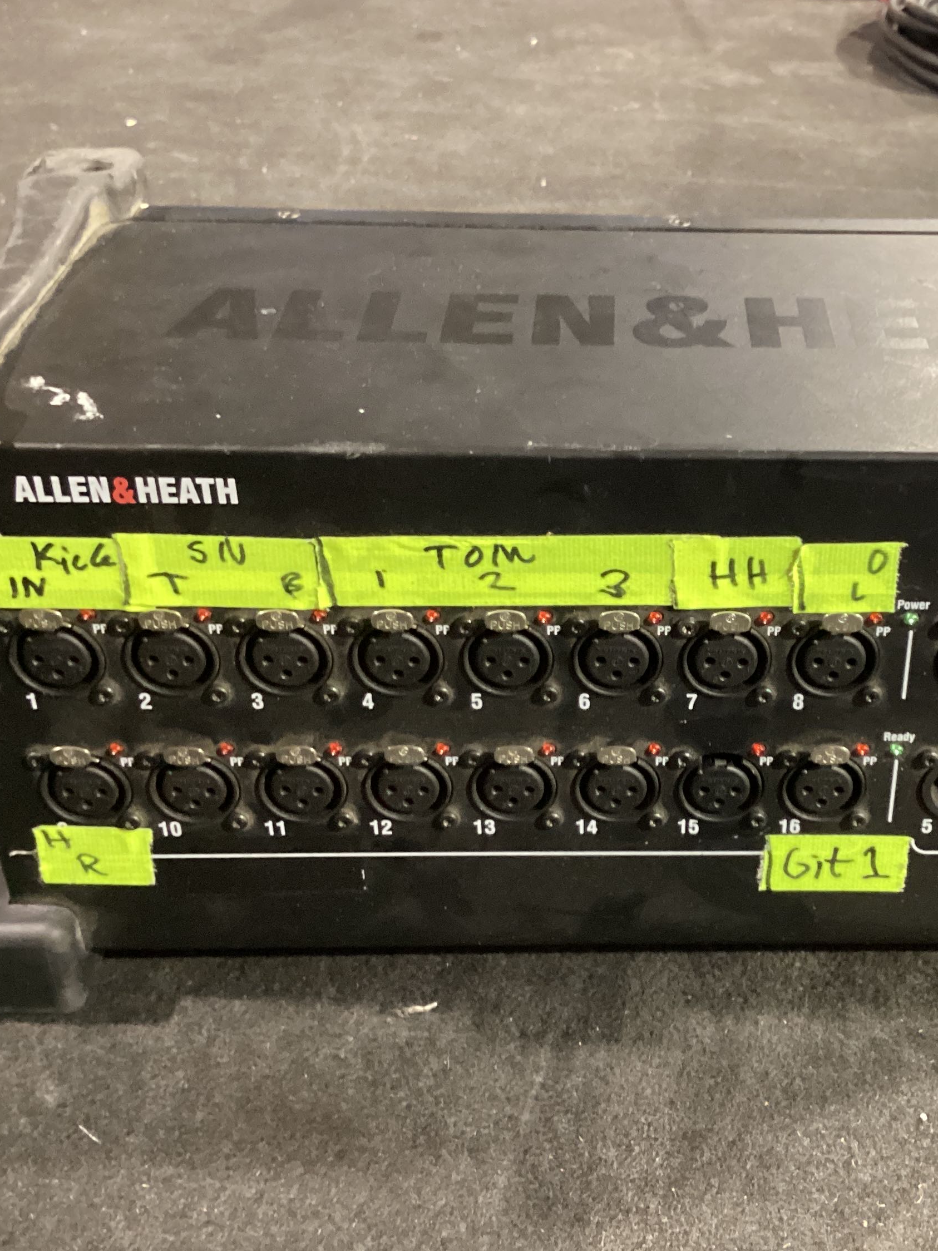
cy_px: 652
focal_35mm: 45
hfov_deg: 31.7
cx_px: 689
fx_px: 1626
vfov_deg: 42.1
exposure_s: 1/25
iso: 500
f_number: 2.4
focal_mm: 3.3
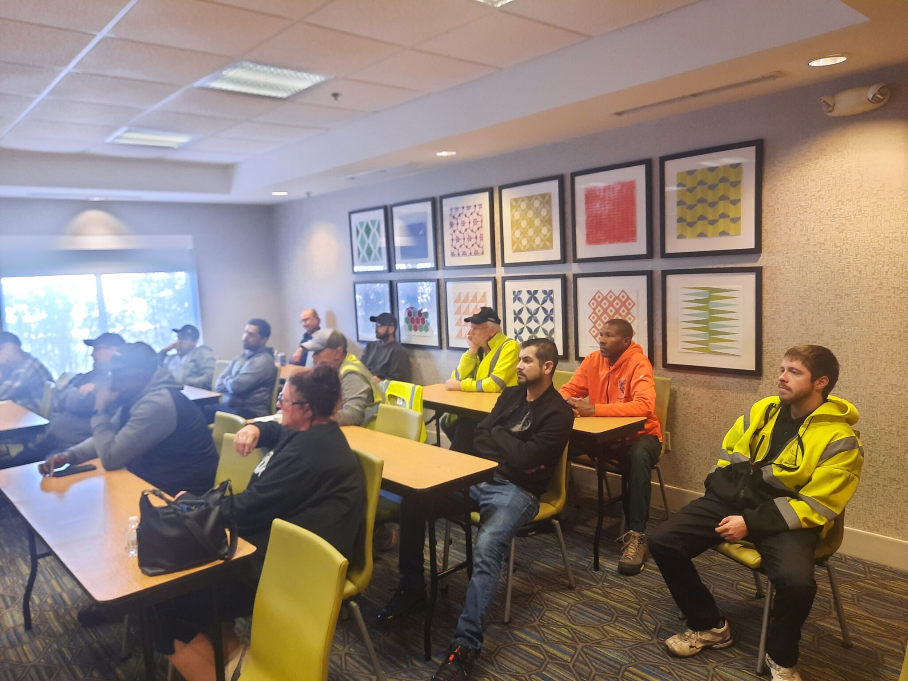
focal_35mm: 25
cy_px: 340
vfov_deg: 54.9
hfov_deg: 69.4
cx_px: 454
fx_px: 656
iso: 400
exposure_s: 1/24
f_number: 2
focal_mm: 4.6
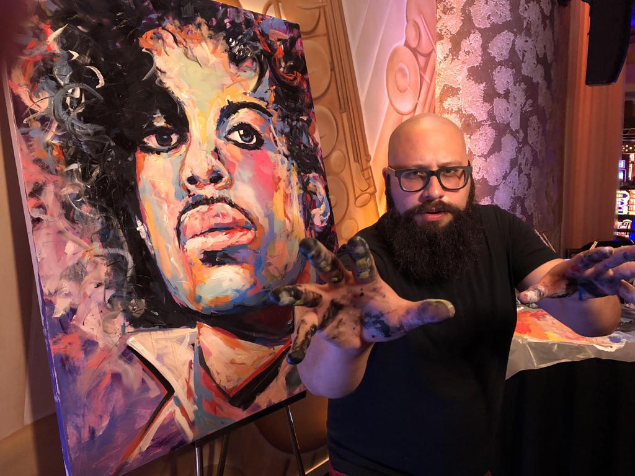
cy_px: 238
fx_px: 514
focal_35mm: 28
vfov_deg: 49.7
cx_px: 318
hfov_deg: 63.4
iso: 100
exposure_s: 1/13
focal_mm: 3.99
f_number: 1.8
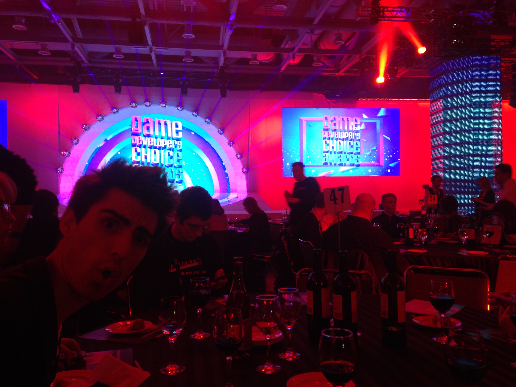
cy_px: 194
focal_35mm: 33
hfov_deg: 55.4
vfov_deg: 42.9
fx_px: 492
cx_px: 258
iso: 64
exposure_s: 1/20
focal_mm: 4.12
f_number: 2.4
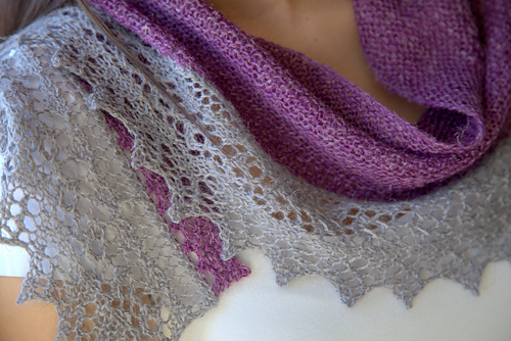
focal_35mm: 104
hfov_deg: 19.6
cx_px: 256
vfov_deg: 13.2
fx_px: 1477
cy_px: 170
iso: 500
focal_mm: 105
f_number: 4
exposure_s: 1/125
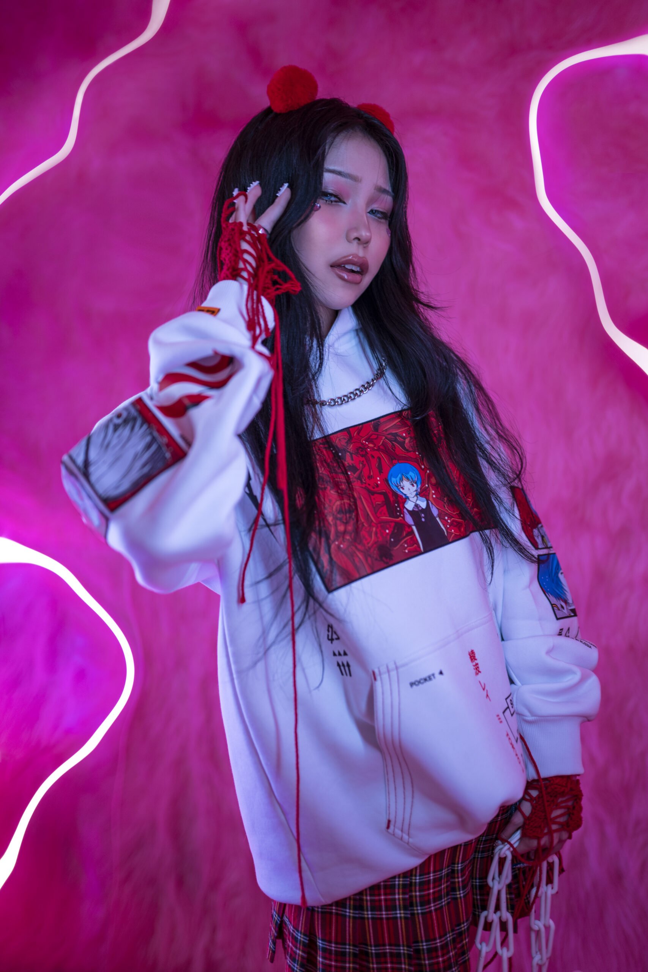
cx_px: 324
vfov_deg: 54.4
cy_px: 486
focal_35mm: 35
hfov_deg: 37.9
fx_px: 945
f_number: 1.4
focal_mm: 35
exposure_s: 1/100
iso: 125
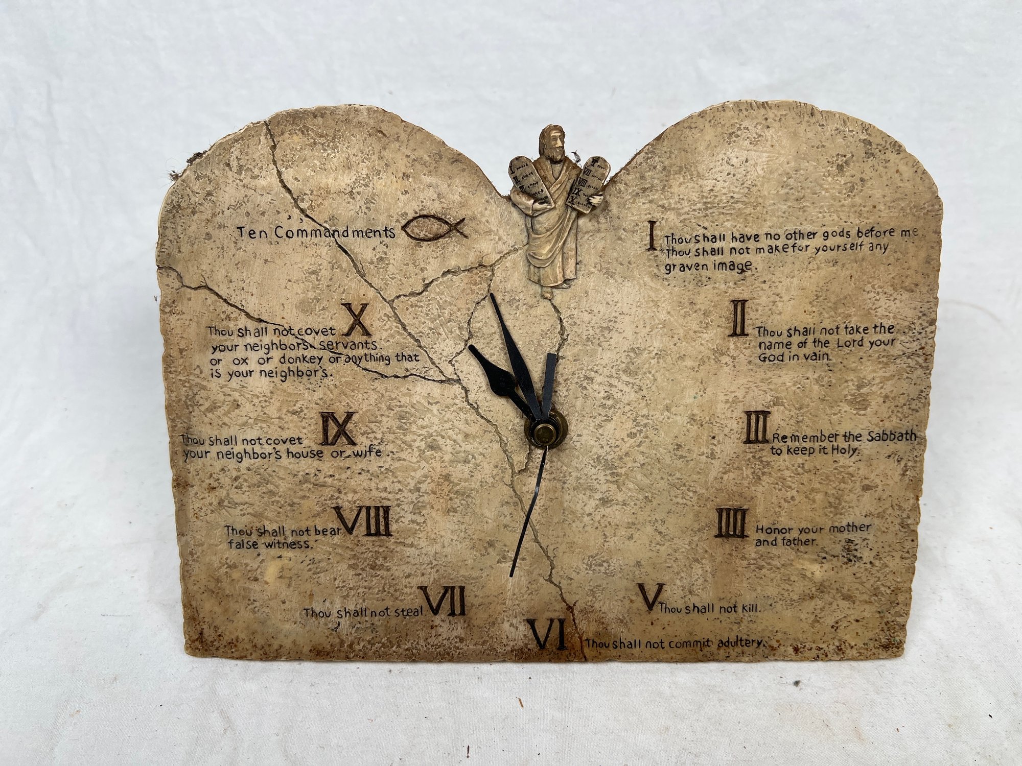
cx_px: 511
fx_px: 768
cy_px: 383
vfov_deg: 53.1
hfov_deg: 67.3
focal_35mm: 26
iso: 40
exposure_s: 1/243
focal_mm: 5.7
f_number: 1.5
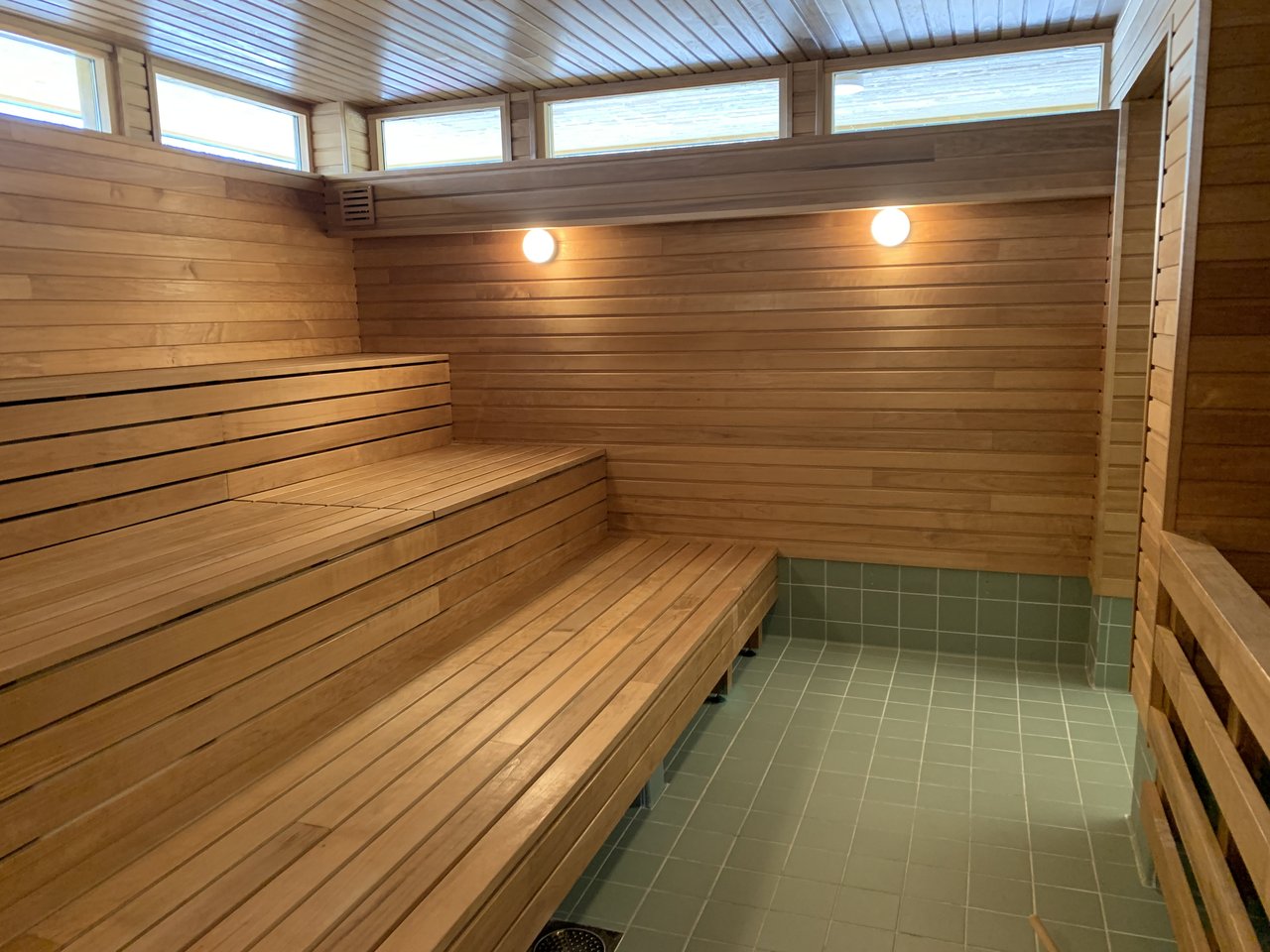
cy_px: 476
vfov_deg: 53.1
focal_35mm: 26
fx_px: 954
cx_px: 635
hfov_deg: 67.3
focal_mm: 4.25
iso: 250
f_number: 1.8
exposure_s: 1/50
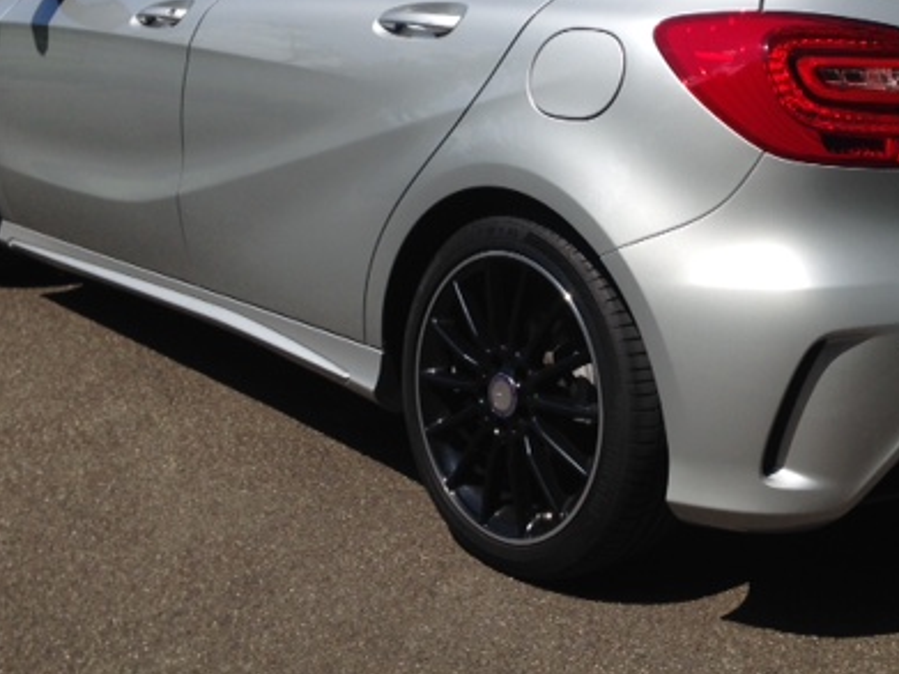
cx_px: 582
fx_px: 1402
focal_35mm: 54
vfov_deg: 26.7
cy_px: 173
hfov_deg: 35.3
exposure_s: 1/2358
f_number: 2.4
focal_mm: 4.12
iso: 50
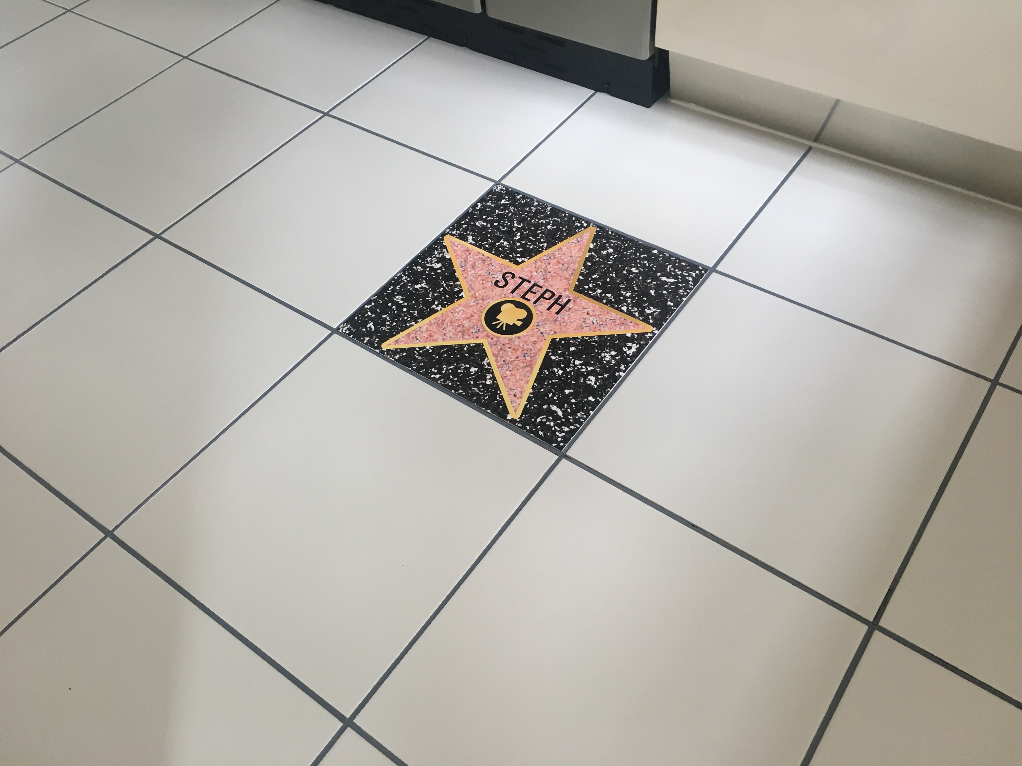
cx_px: 511
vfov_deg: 48.2
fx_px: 856
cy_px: 383
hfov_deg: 61.7
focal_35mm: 29
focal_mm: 4.15
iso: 80
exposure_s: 1/33
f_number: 2.2
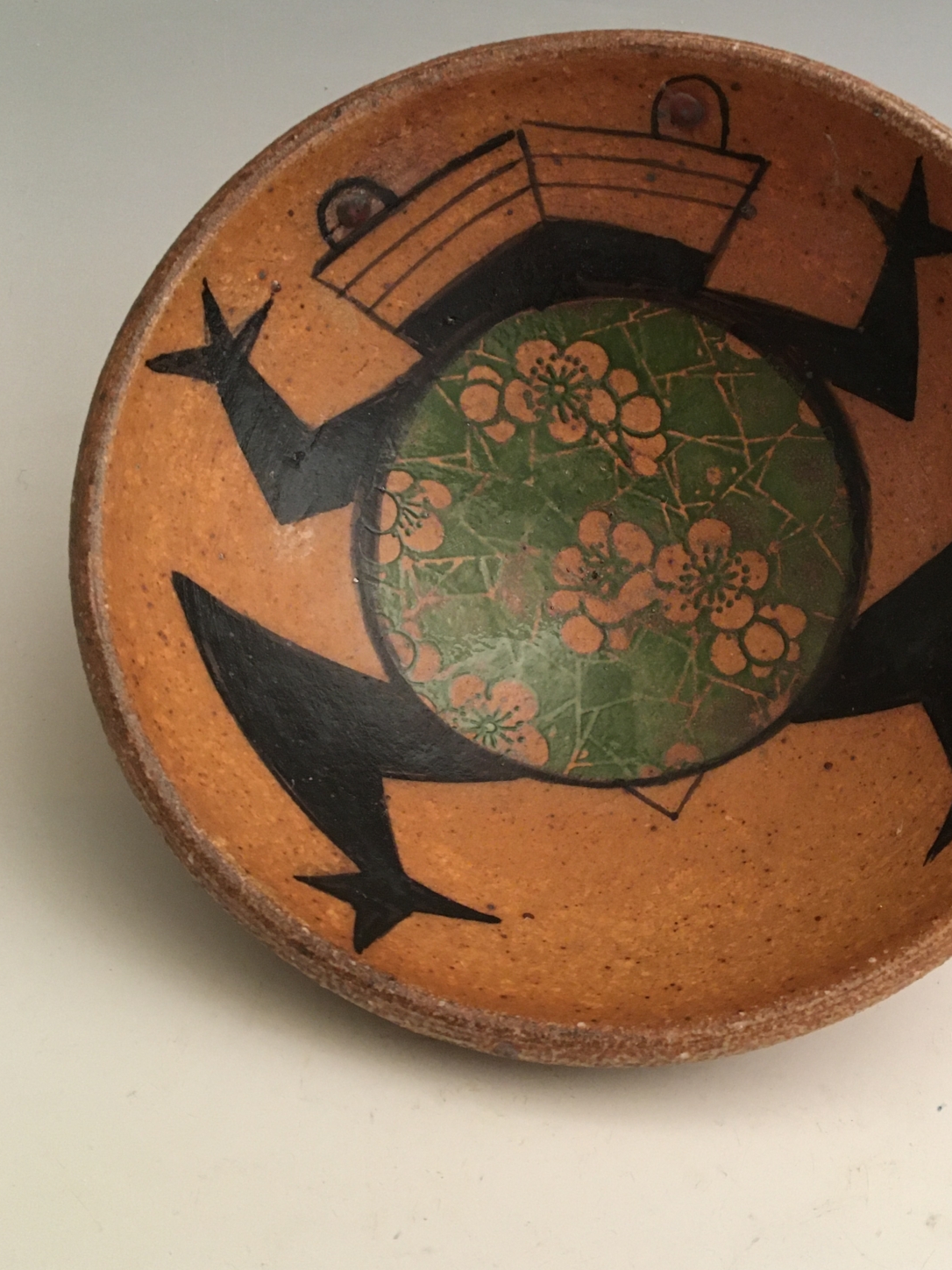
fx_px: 1504
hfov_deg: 34.8
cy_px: 542
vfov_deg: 45.6
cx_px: 623
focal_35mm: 41
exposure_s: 1/30
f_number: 2.2
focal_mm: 4.15
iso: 160
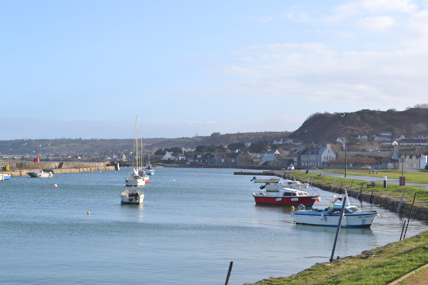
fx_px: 802
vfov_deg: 20.2
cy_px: 142
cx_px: 214
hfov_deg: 29.9
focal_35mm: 68
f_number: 8
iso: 200
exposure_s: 1/250
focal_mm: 45
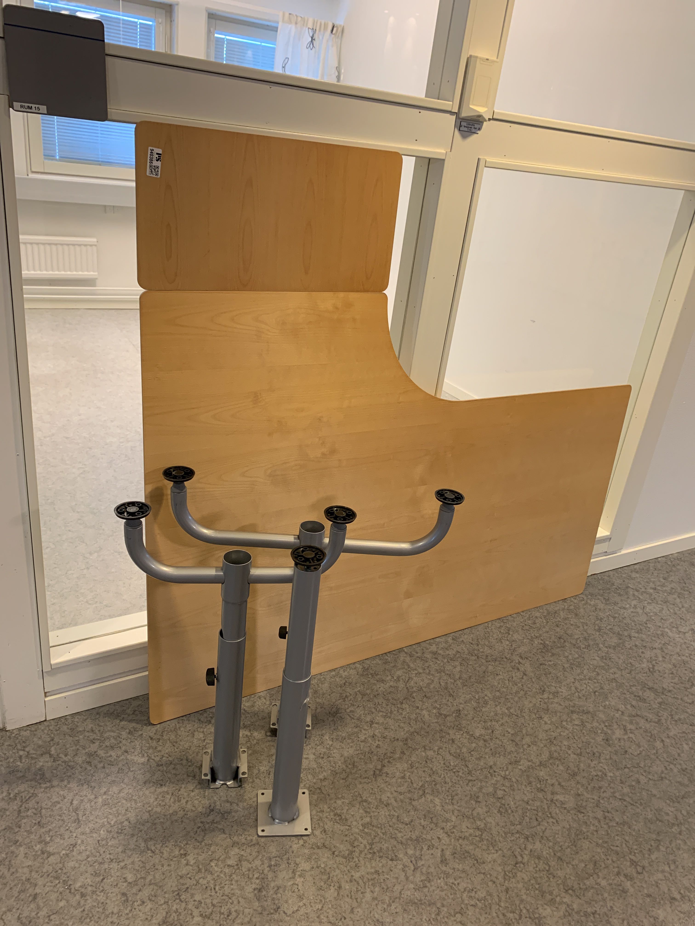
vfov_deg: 67.3
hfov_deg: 53.1
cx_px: 348
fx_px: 696
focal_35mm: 26
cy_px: 463
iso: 160
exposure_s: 1/60
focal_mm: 4.25
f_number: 1.8
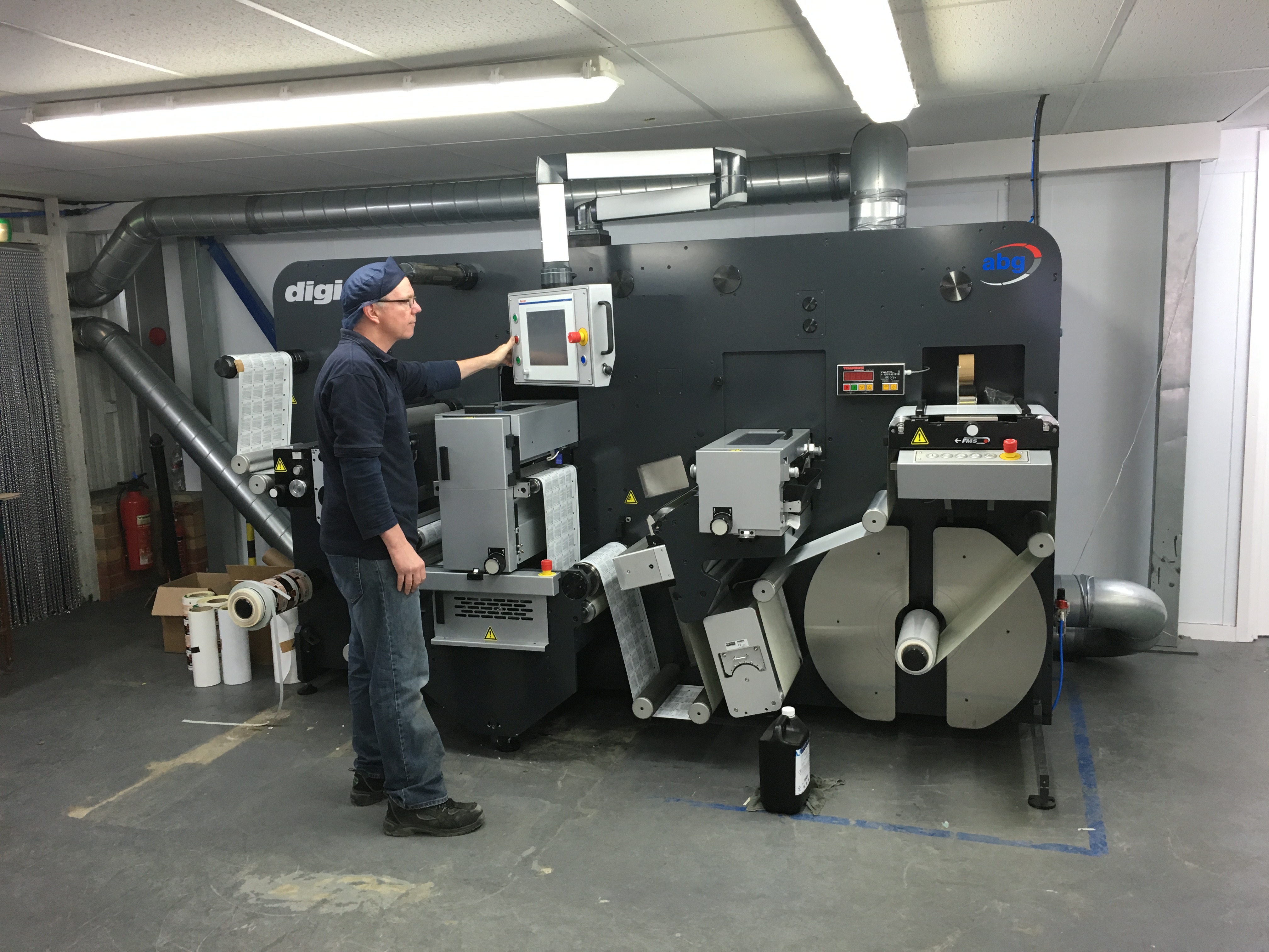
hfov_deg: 61.7
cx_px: 634
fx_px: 1063
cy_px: 476
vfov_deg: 48.2
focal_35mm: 29
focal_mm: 4.15
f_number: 2.2
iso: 50
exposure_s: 1/33
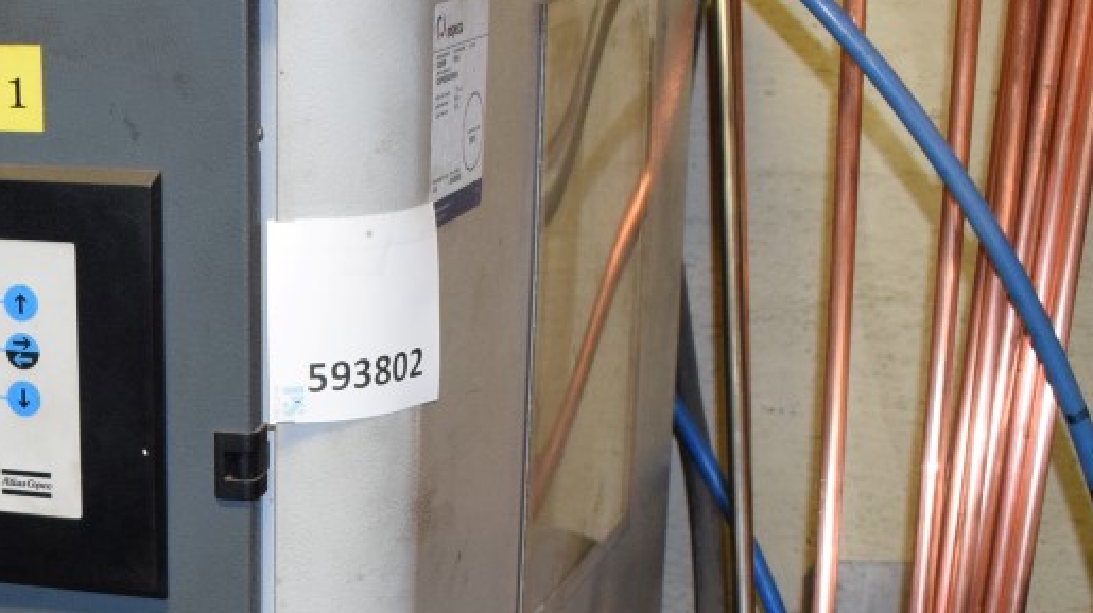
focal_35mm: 89
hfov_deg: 22.6
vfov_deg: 13.2
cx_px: -92
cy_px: 725
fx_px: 2578
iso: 1100
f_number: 3.5
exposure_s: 1/60
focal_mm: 18
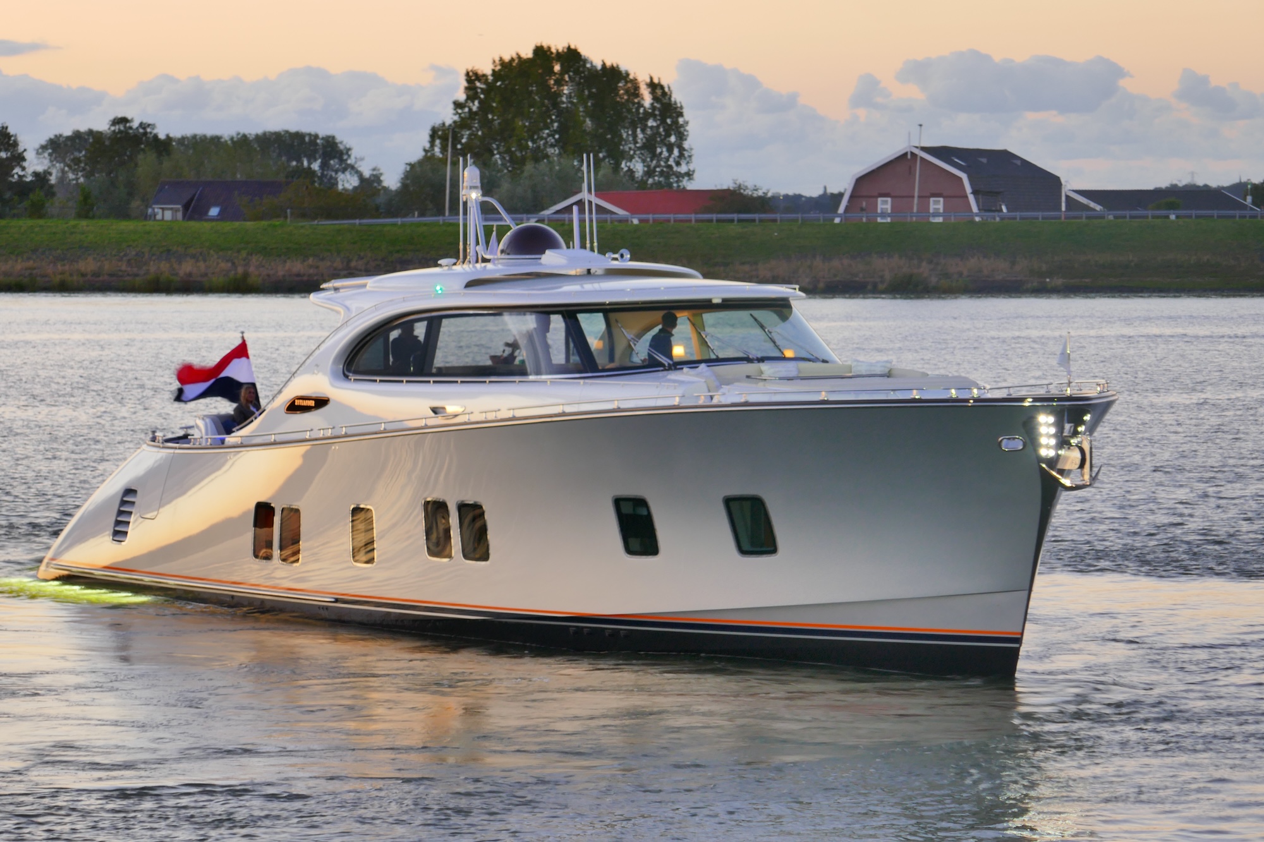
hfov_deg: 12.8
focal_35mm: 160
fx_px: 5617
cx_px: 632
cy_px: 421
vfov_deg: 8.6
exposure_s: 1/13
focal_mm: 58.3
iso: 500
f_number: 5.9
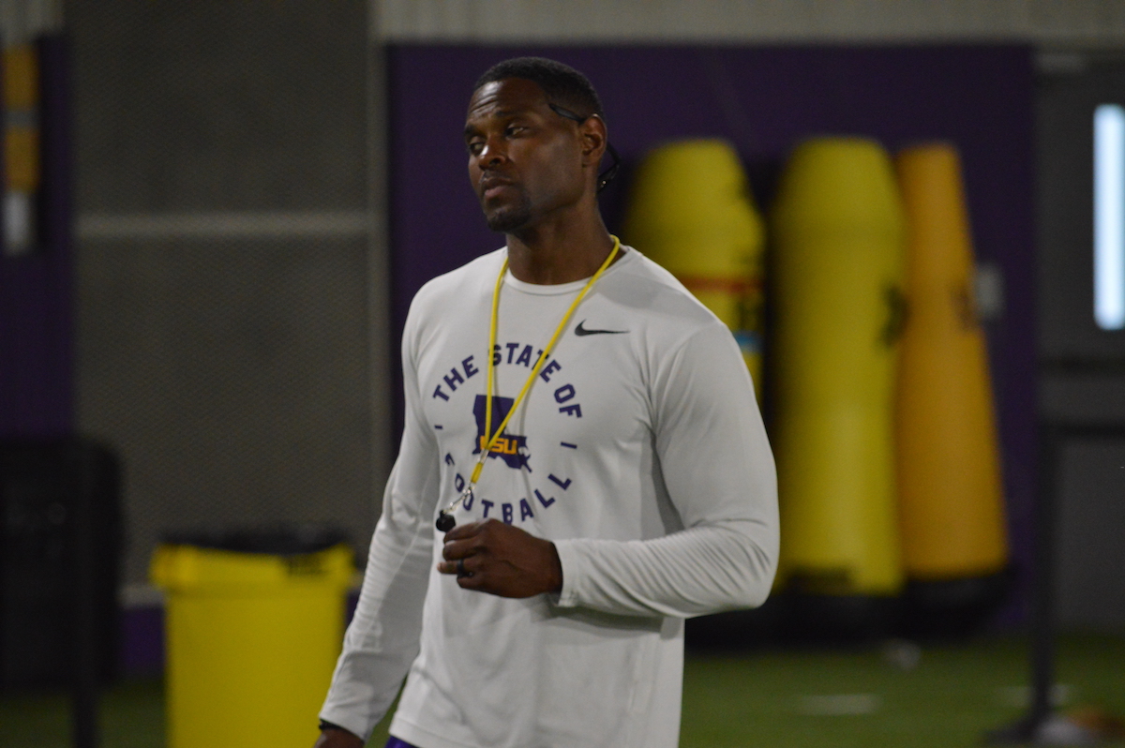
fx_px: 10304
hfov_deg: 6.2
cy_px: 374
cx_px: 562
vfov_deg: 4.2
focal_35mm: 330
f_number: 5.3
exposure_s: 1/500
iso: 2800
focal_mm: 220
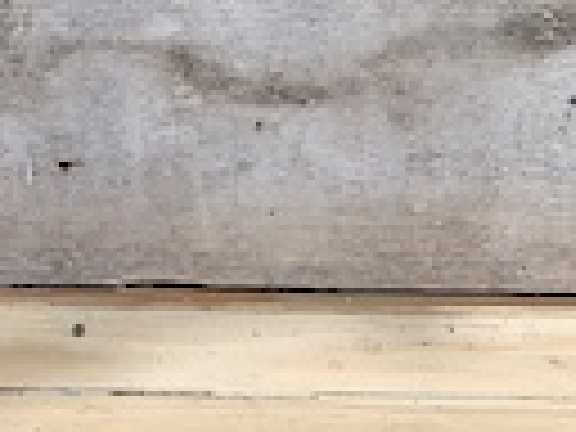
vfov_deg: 10.0
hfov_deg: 12.8
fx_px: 2396
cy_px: -216
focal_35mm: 144
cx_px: -351
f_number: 1.8
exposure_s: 1/120
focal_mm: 5.4
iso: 250
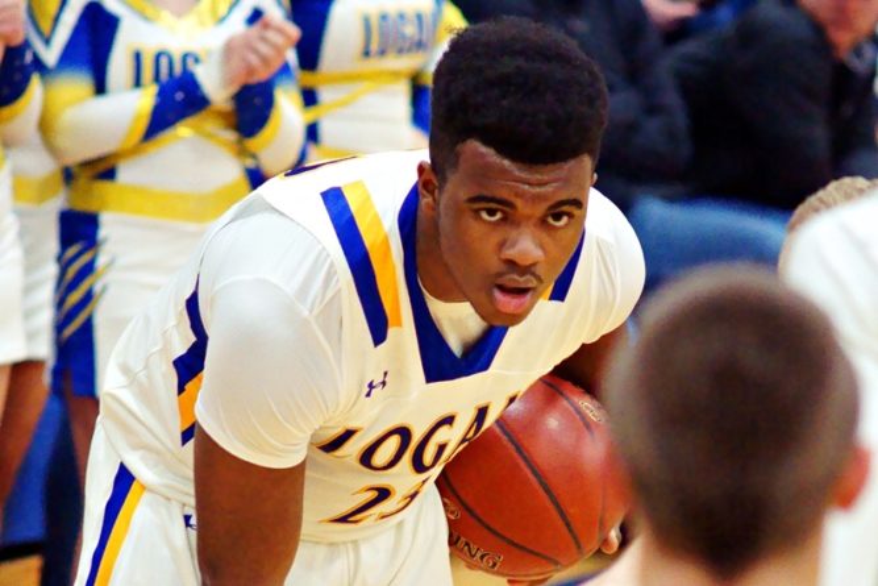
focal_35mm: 300
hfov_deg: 6.9
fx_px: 7318
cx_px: 439
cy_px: 293
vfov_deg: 4.6
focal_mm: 200
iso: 3200
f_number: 4
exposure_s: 1/200
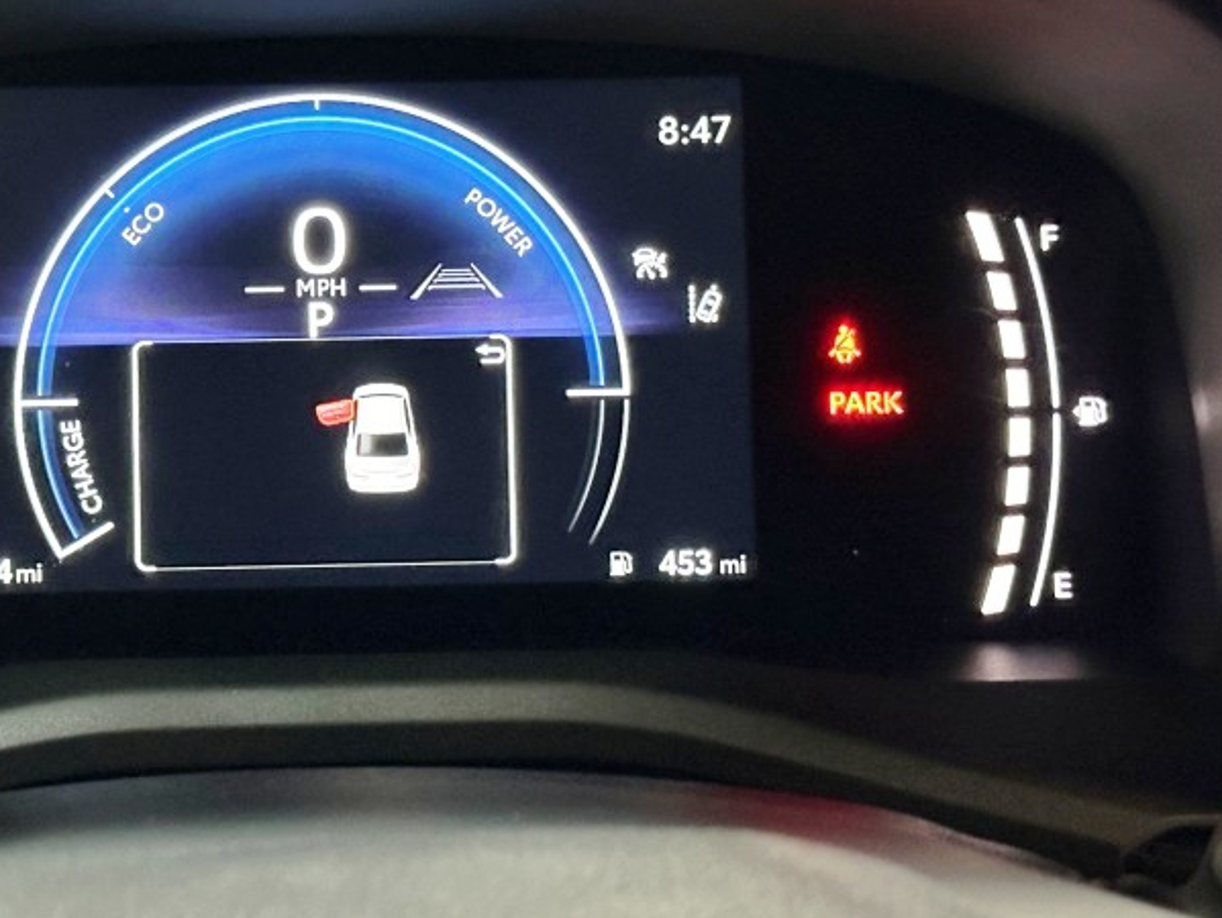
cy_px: 322
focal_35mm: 82
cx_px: 337
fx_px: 2896
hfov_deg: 23.6
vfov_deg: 18.0
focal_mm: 6.86
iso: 640
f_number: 1.78
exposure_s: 1/24
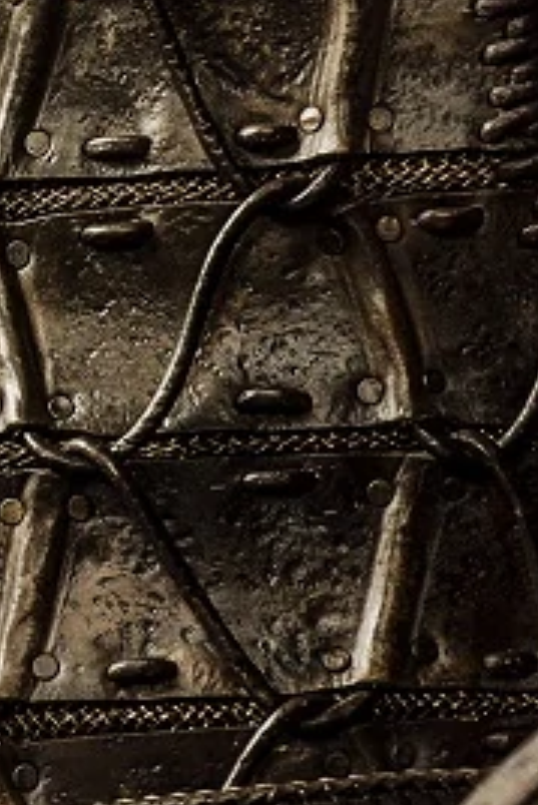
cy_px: -261
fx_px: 24401
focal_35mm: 1090
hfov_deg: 1.3
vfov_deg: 1.9
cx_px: -36
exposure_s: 1/200
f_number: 9
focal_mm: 195
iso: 200
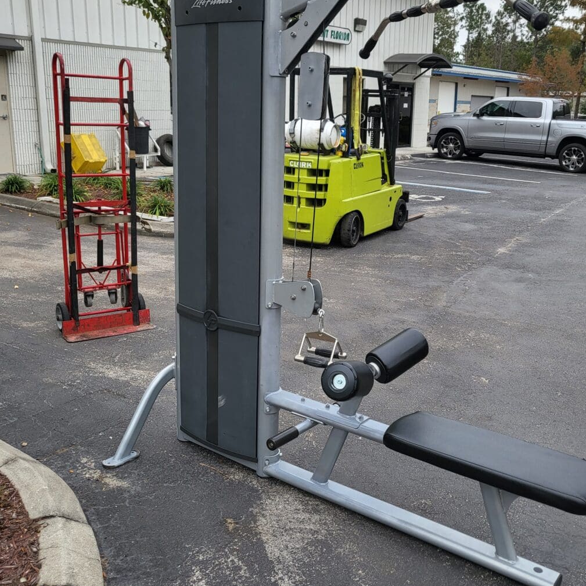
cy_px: 278
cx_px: 325
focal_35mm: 35
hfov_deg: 47.1
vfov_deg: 47.2
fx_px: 670
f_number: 1.8
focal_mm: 4.25
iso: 50
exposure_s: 1/341
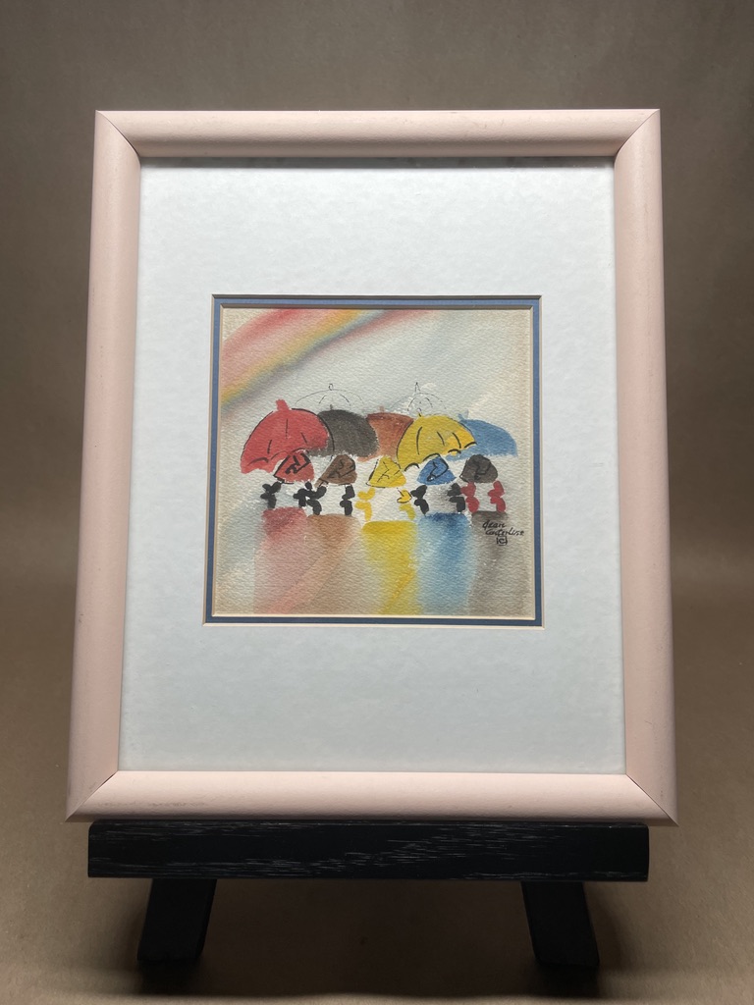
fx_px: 755
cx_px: 377
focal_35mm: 26
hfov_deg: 53.1
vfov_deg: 67.3
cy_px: 502
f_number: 1.6
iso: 40
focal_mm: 4.2
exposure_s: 1/259
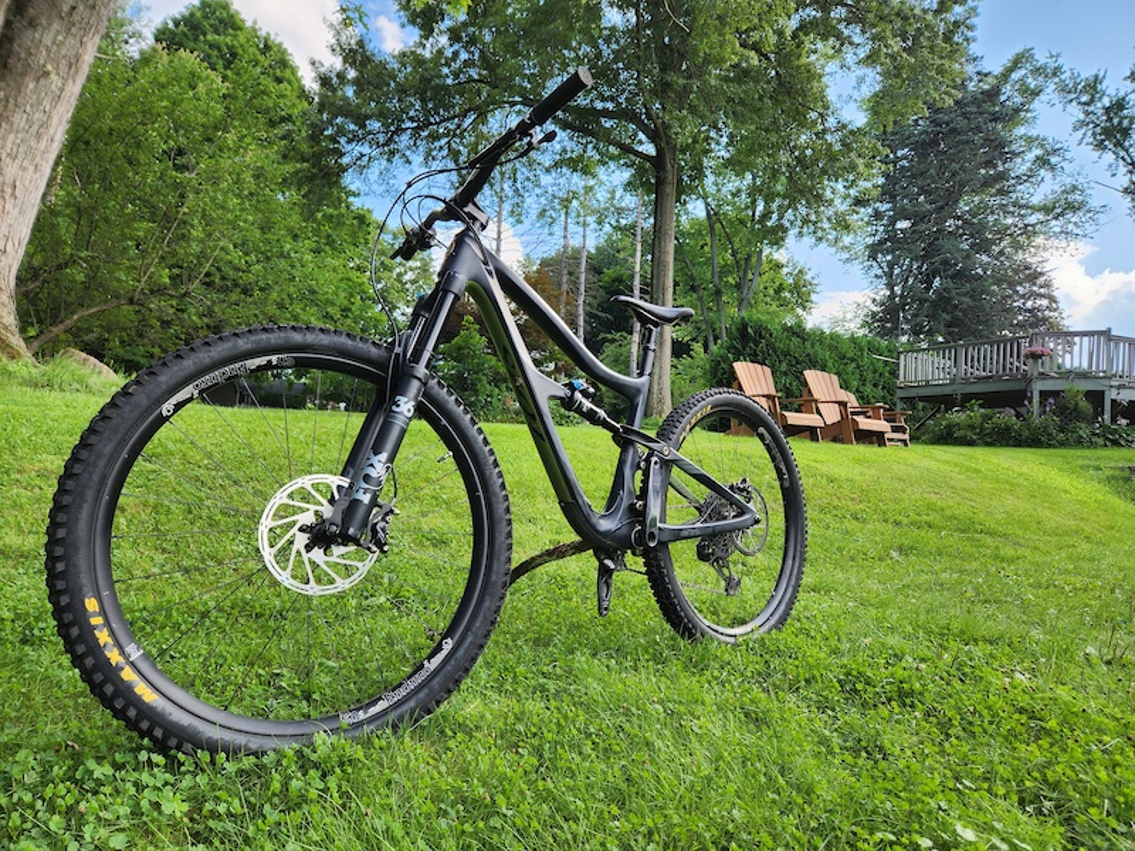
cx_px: 568
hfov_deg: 73.9
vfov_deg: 58.9
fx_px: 754
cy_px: 426
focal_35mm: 23
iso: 20
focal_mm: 5.4
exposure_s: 1/246
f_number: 1.8
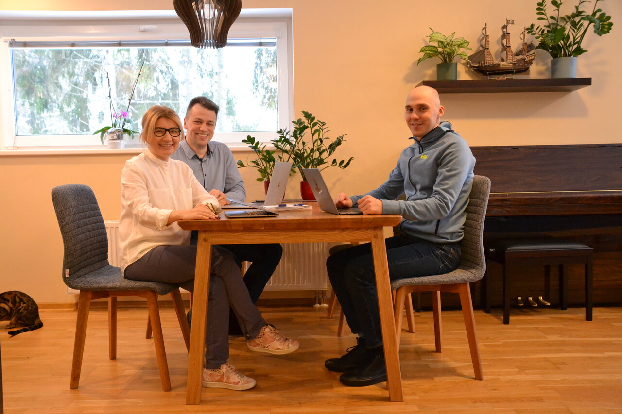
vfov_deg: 40.0
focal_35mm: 33
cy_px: 207
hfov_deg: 57.2
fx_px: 570
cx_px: 311
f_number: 3.8
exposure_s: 1/40
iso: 3200
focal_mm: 22
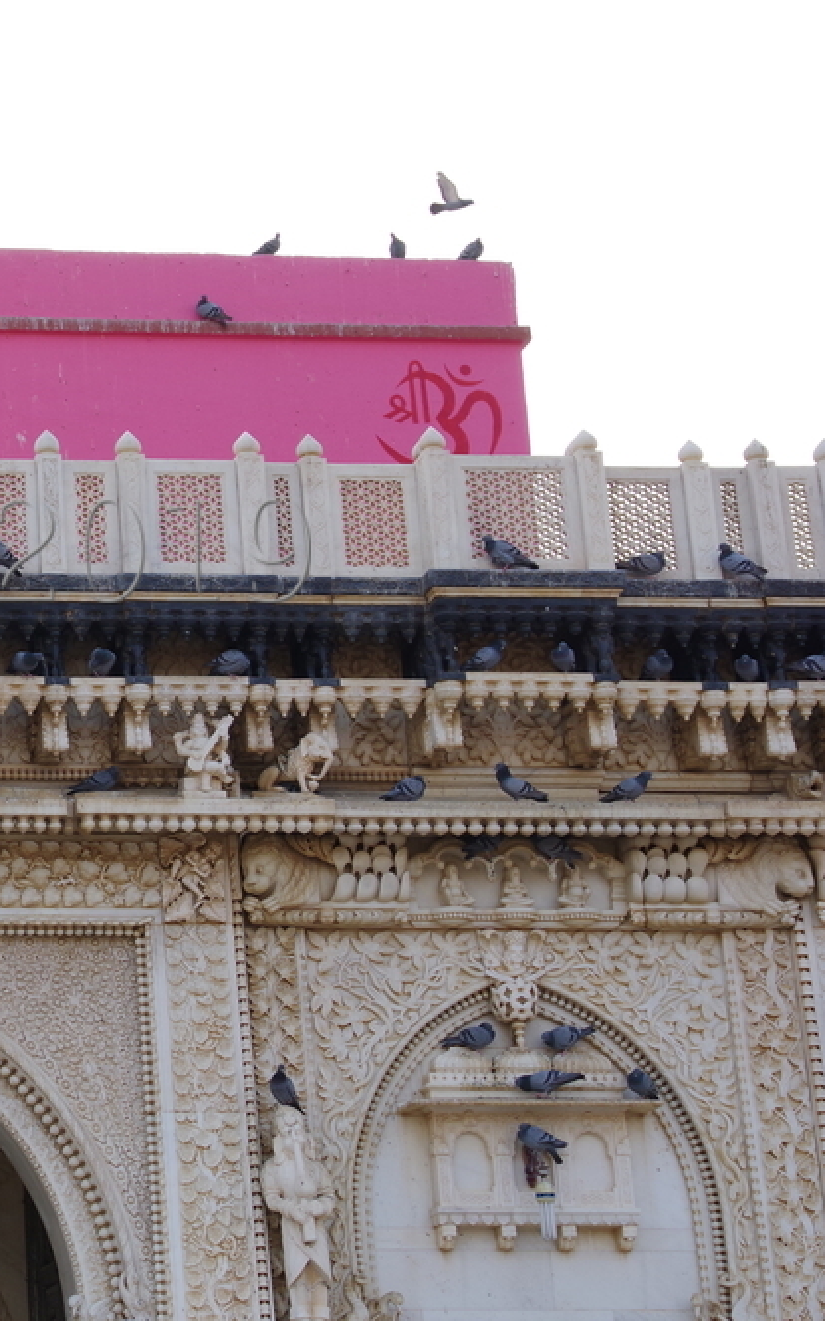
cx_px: -323
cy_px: 550
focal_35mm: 91
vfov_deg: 22.8
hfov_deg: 13.7
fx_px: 3274
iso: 200
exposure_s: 1/160
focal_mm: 31
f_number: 8
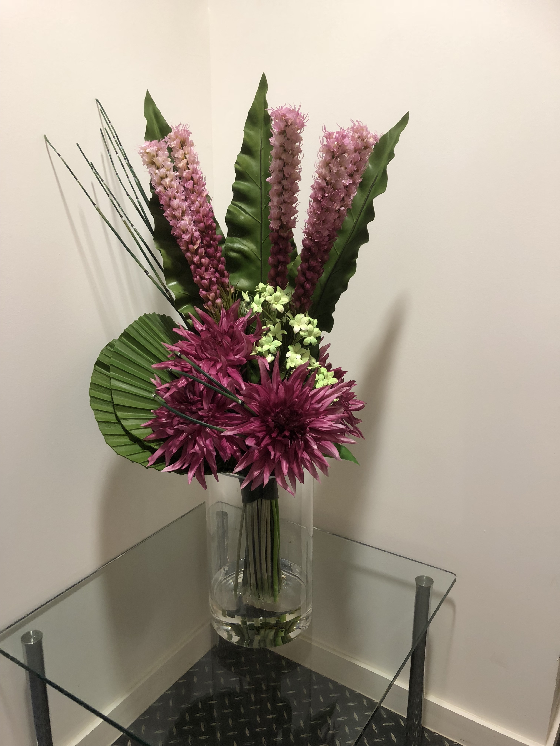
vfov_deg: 63.4
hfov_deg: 49.7
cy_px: 373
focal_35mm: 28
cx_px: 280
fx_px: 604
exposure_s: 1/20
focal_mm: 3.99
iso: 40
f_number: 1.8
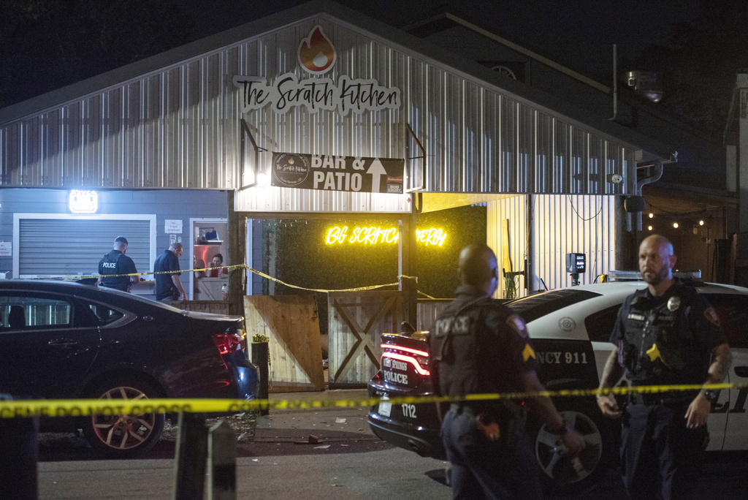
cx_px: 374
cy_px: 250
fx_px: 1455
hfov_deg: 28.8
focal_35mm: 70
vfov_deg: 19.5
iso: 2500
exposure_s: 1/125
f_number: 3.2
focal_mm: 70
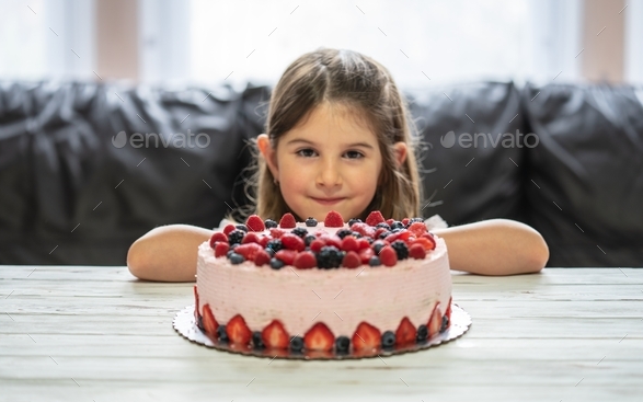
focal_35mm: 85
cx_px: 322
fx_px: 1490
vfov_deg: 15.4
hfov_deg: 24.4
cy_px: 191
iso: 100
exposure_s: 1/10
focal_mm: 83
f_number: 2.8
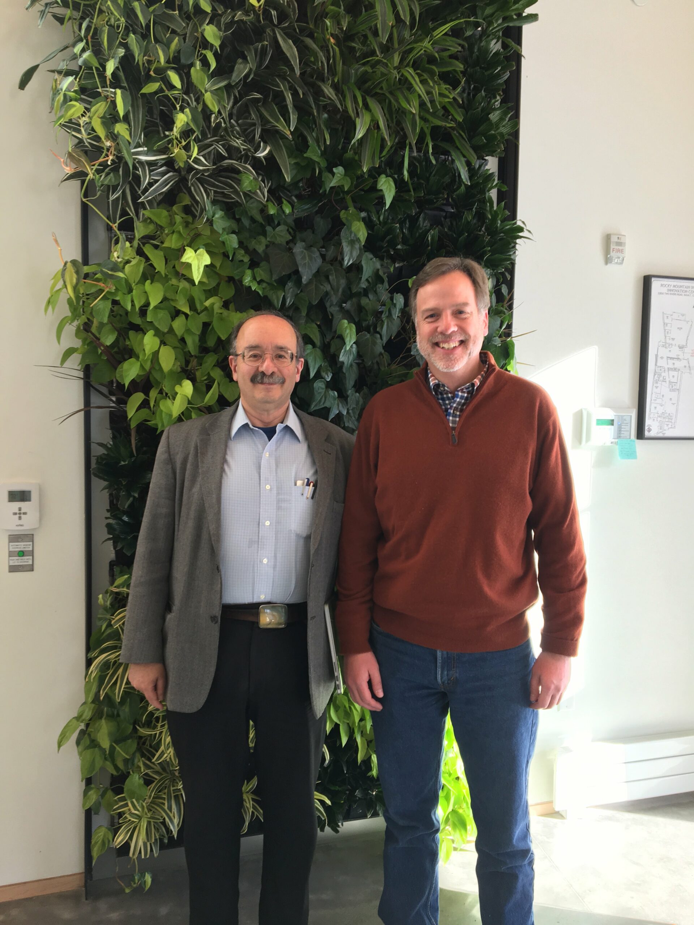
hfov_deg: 48.2
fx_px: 775
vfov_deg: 61.7
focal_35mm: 29
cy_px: 462
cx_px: 347
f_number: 2.2
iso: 25
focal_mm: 4.15
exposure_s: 1/40
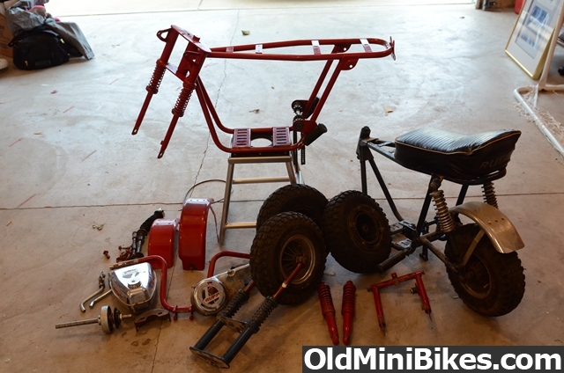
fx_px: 563
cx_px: 282
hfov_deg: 53.2
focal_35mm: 36
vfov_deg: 36.7
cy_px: 186
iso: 2000
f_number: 4
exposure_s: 1/125
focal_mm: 24
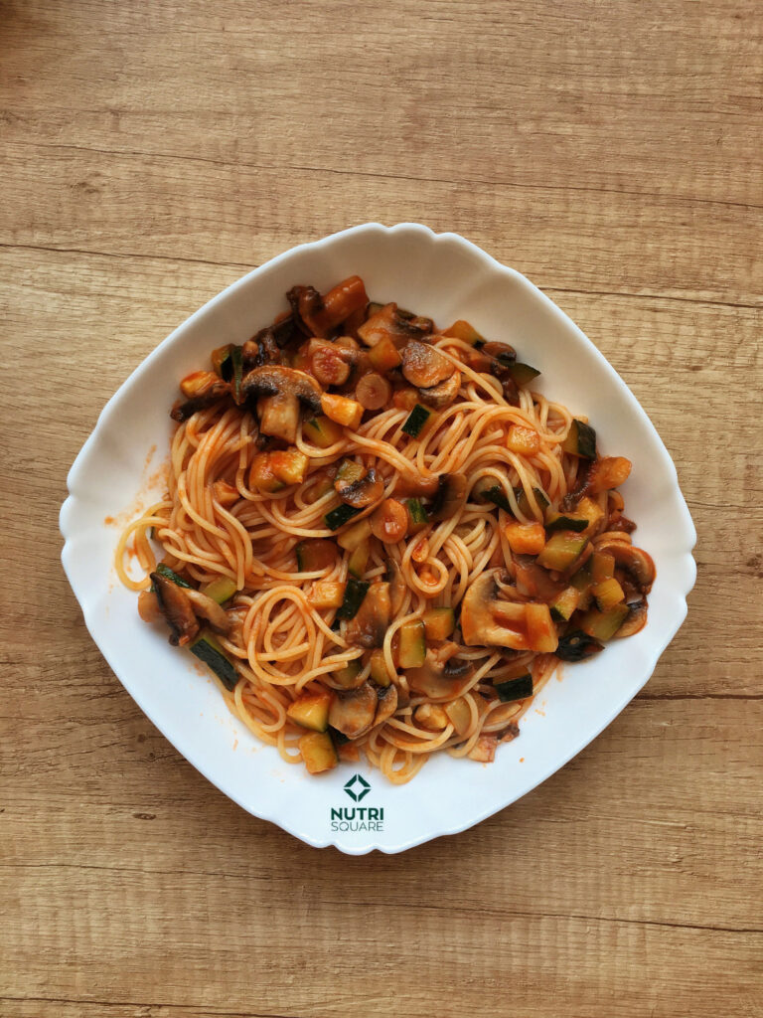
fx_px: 852
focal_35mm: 29
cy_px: 509
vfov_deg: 61.7
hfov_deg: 48.2
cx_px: 382
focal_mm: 4.15
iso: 32
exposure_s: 1/50
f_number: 2.2
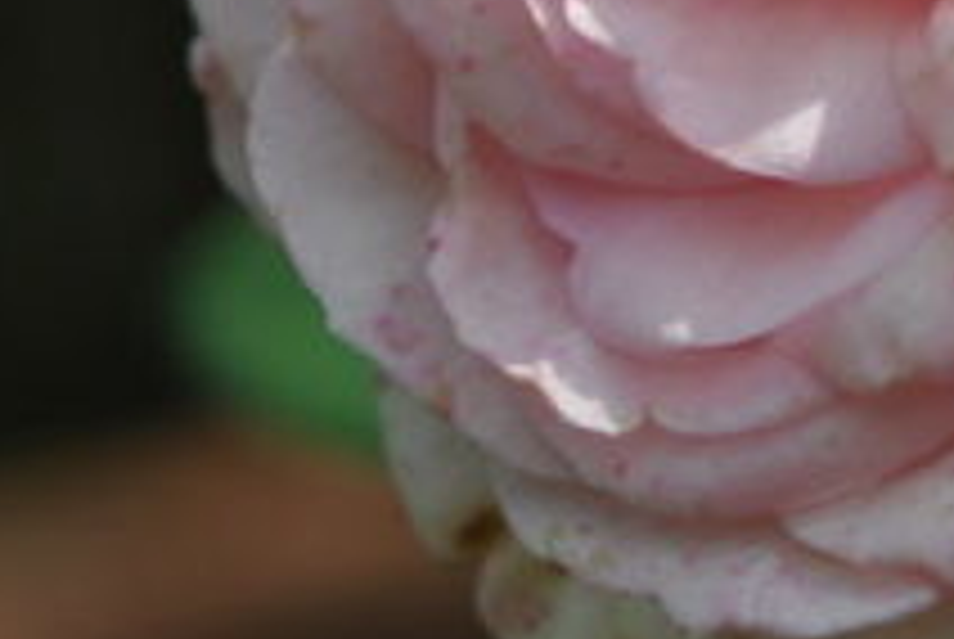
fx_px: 8651
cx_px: 1170
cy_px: -212
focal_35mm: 326
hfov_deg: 6.3
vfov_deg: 4.2
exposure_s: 1/500
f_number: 5.6
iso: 100
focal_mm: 60
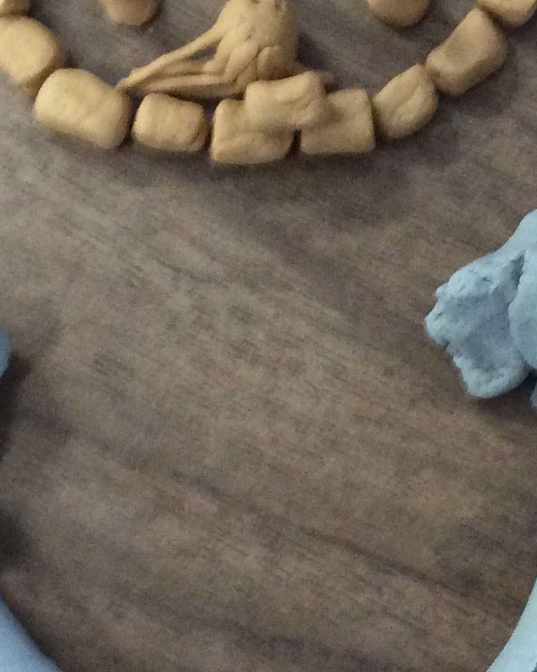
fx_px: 2027
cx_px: 374
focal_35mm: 102
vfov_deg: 18.8
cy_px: 342
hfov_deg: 15.1
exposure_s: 1/15
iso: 320
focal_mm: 3.3
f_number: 2.4
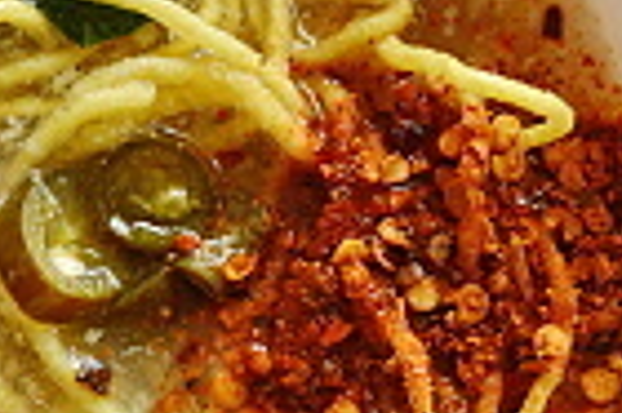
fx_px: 6230
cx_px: -411
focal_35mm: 361
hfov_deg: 5.6
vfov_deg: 3.8
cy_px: 306
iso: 100
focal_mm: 66
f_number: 8
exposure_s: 1/6
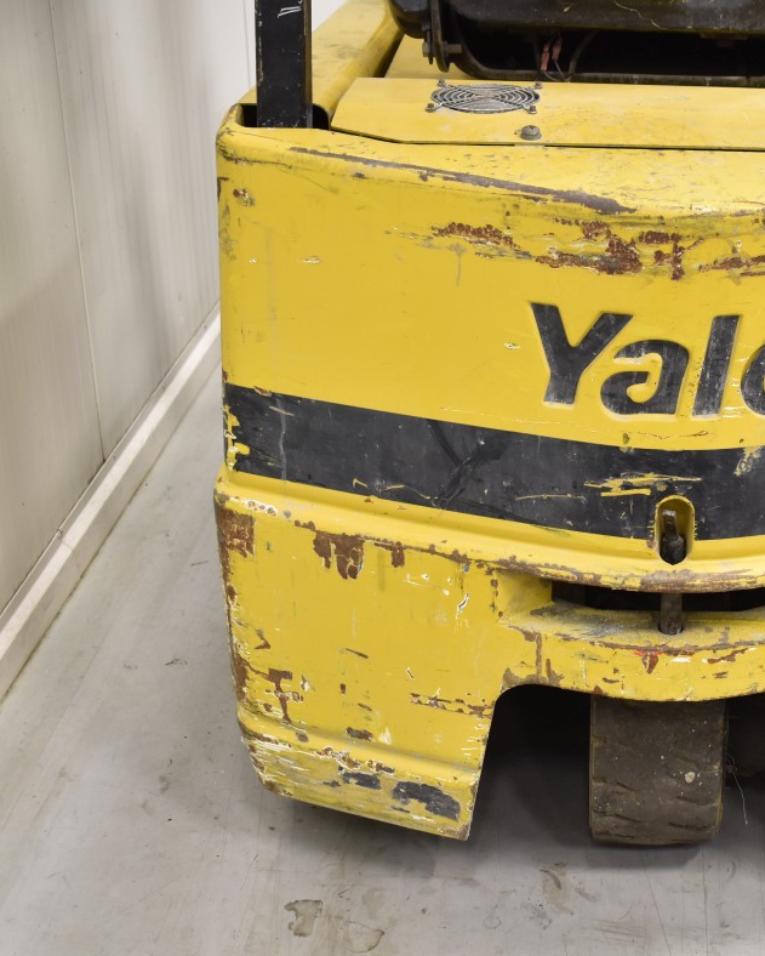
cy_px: 483
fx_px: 1697
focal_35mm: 60
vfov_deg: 31.4
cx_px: 706
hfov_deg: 24.6
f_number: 5
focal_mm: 28
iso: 800
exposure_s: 1/25
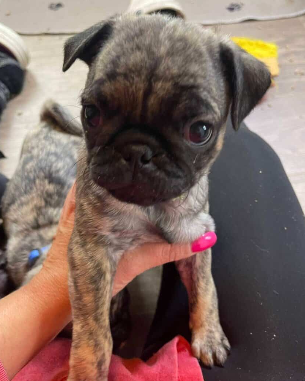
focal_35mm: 30
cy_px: 198
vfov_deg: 58.7
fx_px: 338
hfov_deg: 48.4
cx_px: 133
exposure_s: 1/40
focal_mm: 5.1
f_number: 1.6
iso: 400
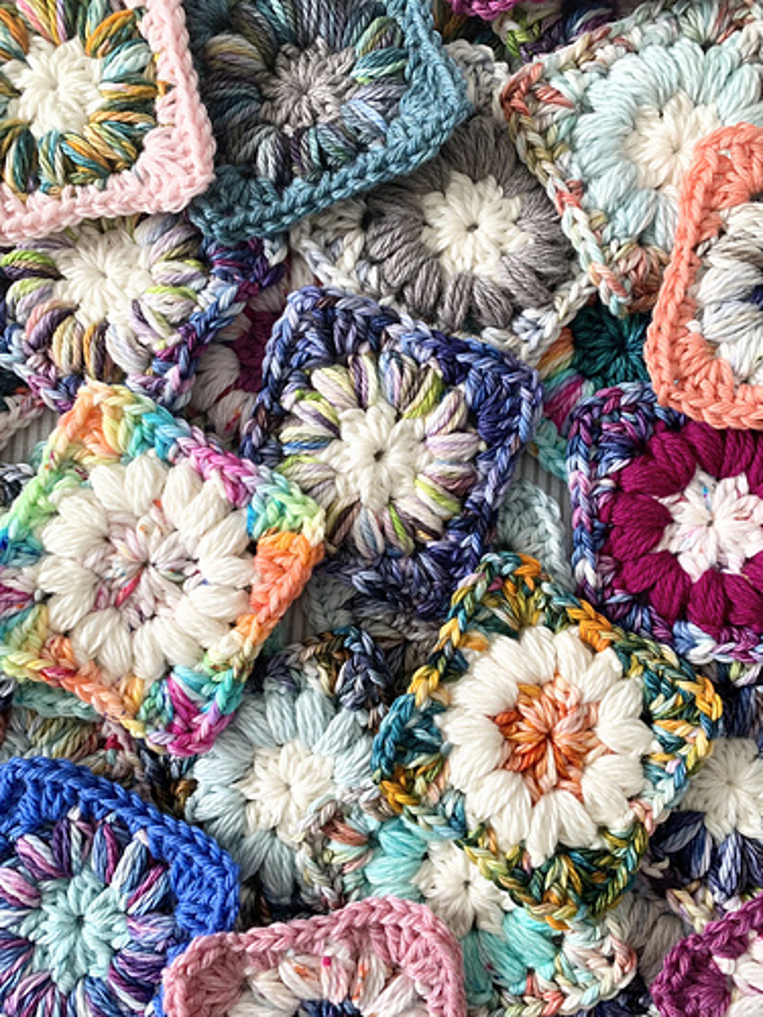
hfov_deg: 53.1
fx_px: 764
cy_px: 508
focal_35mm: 26
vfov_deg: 67.3
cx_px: 382
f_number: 1.8
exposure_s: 1/60
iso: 160
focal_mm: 4.25
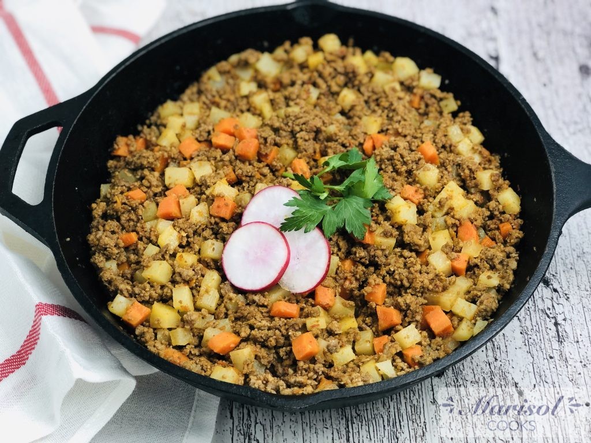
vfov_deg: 25.7
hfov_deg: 33.8
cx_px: 296
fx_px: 973
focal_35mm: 57
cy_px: 222
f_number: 2.8
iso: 25
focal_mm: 6.6
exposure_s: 1/30
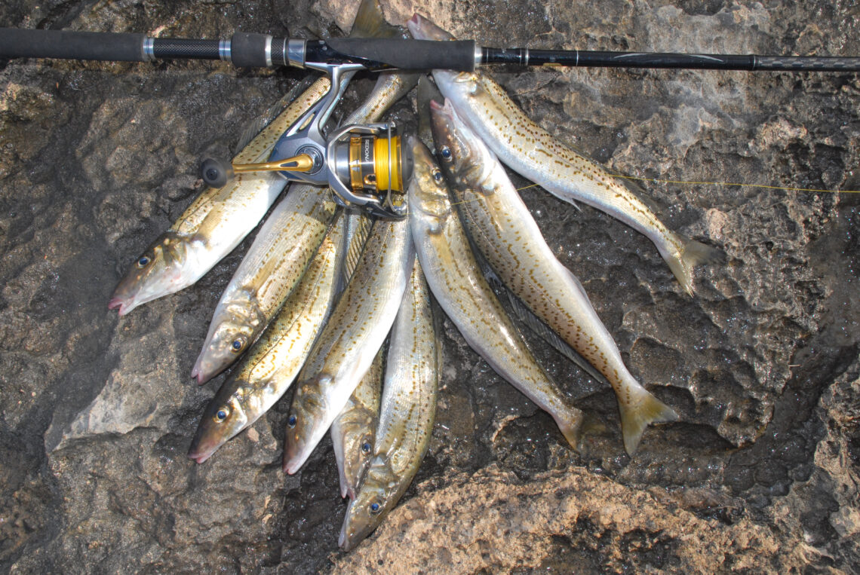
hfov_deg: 53.1
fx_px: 861
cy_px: 288
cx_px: 430
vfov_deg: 37.0
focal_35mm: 36
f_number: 11
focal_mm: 24
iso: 250
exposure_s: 1/250
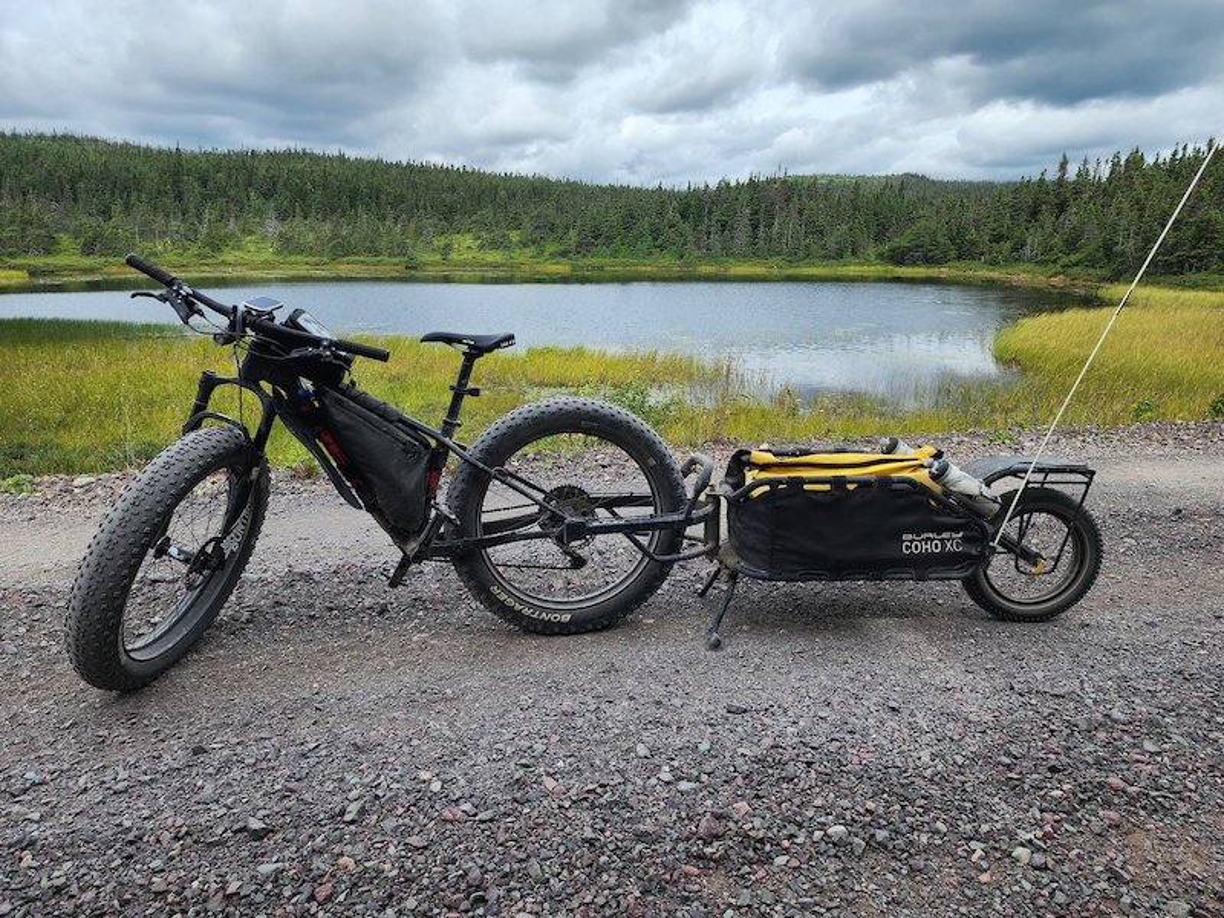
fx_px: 813
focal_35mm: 23
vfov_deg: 58.9
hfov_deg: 73.9
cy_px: 459
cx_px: 612
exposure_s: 1/758
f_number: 1.8
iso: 12
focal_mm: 6.4
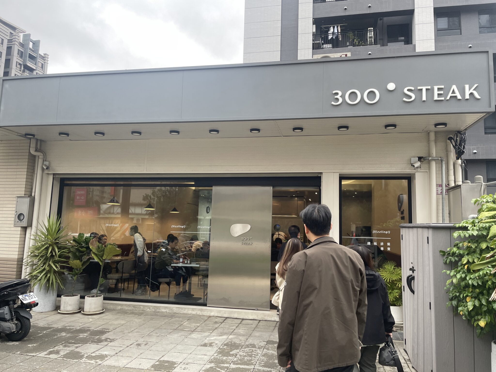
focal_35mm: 26
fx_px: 373
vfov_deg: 53.1
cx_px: 248
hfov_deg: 67.3
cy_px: 186
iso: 50
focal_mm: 4.2
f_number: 1.6
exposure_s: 1/121
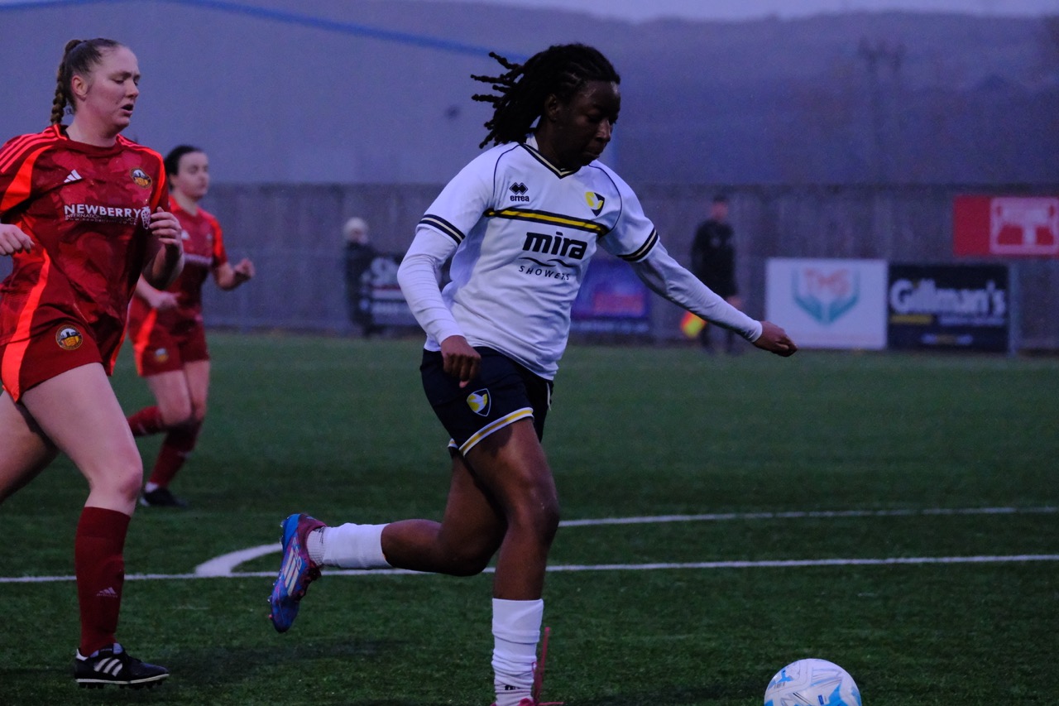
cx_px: 530
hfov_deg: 8.7
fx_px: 7000
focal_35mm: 238
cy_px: 353
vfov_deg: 5.8
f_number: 5
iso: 12800
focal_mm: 158.8
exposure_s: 1/1400
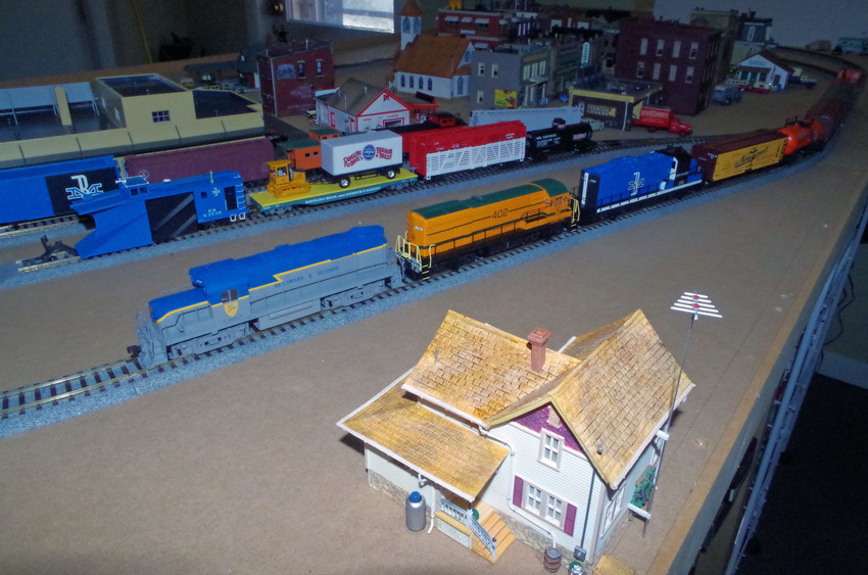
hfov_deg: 67.5
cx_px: 434
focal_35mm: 27
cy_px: 288
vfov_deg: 47.7
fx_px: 650
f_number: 22
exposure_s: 1/180
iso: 3200
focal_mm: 18
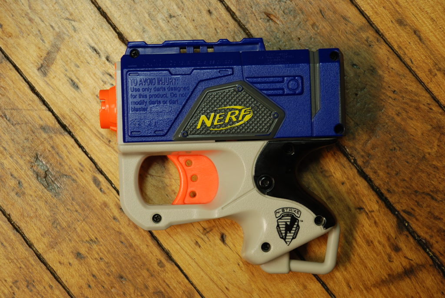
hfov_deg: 16.1
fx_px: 1578
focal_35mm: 128
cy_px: 149
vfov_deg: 10.8
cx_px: 222
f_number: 5.6
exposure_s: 1/4
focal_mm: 85
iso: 100
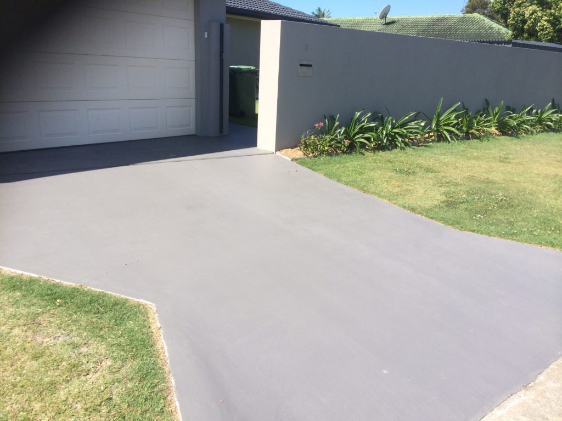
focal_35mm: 30
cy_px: 210
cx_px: 281
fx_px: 487
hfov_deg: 60.0
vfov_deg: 46.8
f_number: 2.2
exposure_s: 1/1414
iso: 40
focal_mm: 4.12
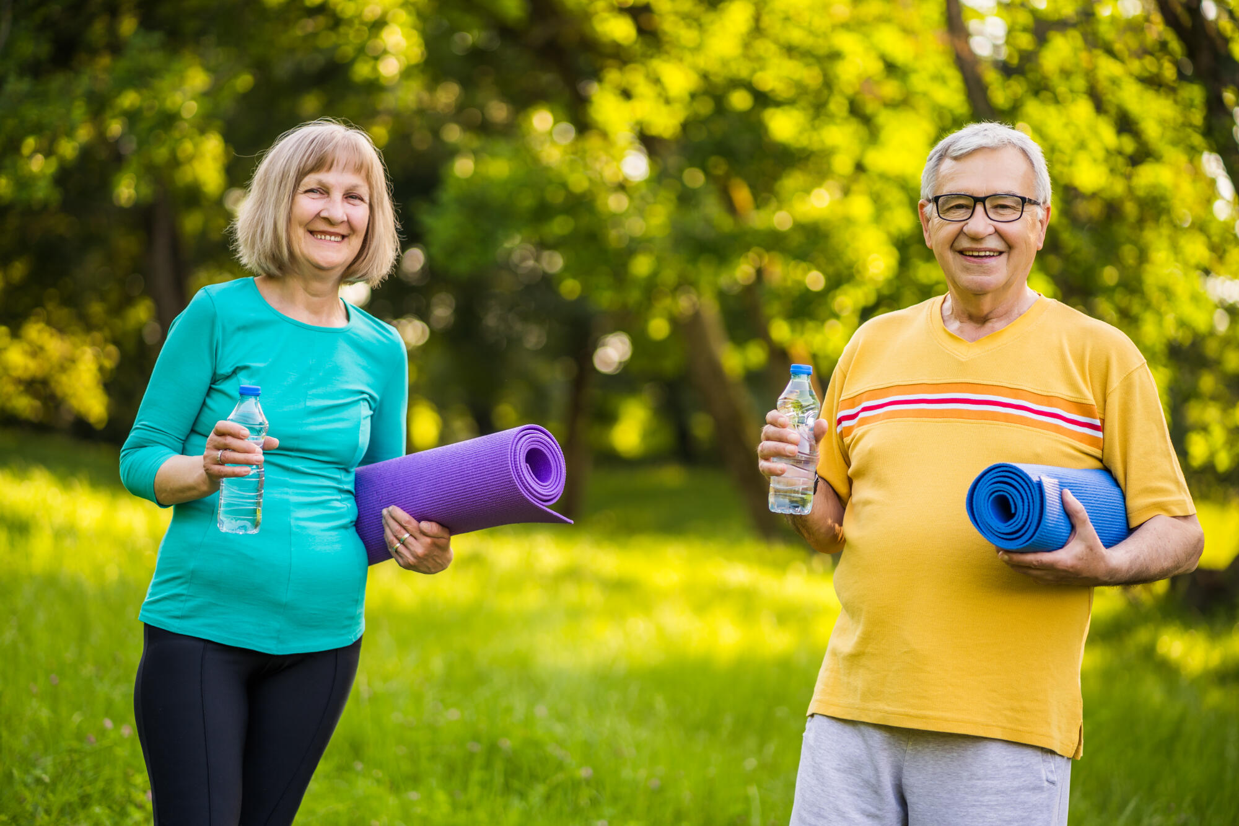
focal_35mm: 85
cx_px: 620
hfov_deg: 23.9
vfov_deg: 16.1
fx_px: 2925
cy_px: 413
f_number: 2
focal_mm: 85
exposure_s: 1/320
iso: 100
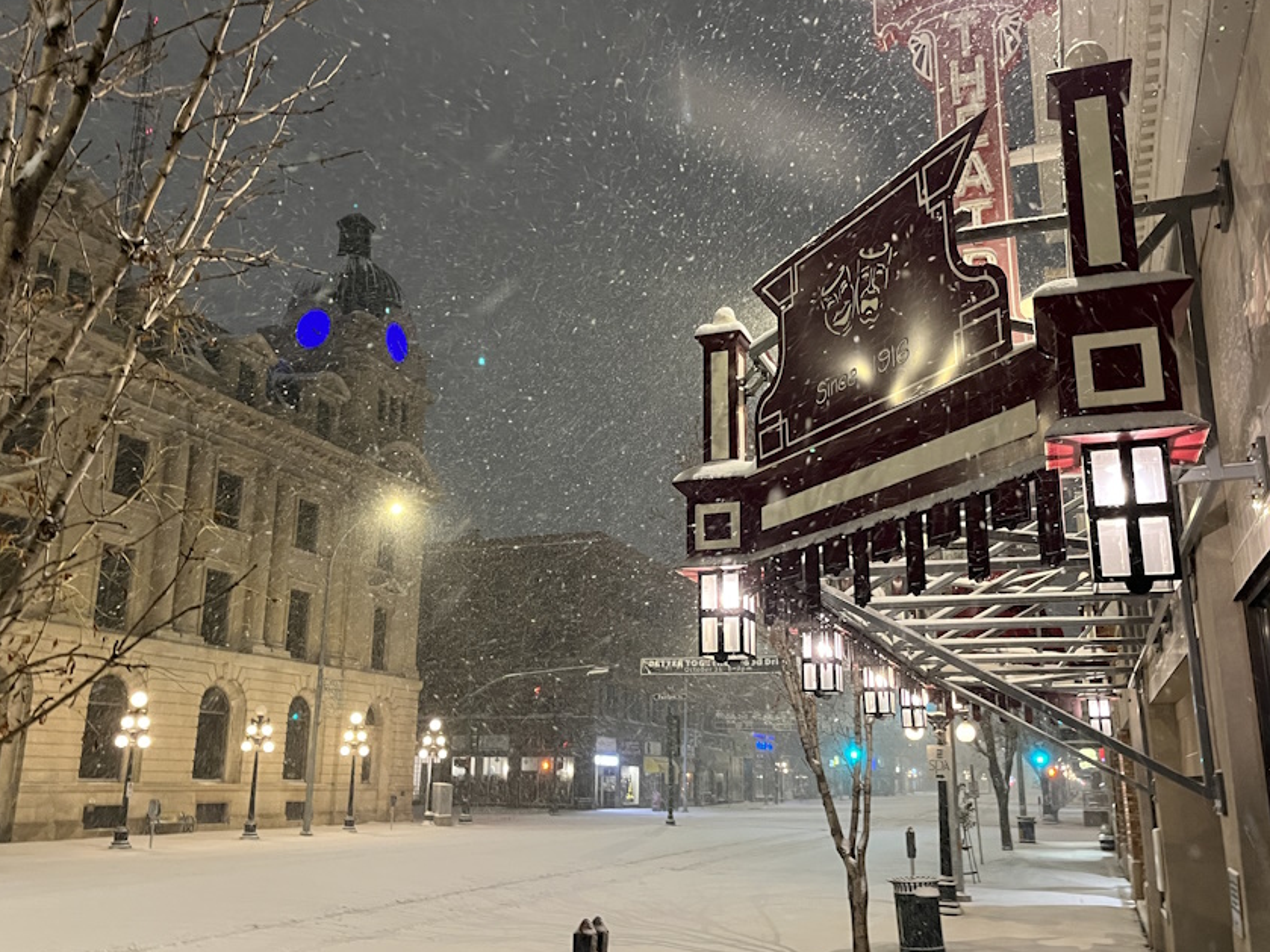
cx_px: 598
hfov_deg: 58.3
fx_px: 1137
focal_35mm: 31
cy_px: 472
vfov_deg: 45.4
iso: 500
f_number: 1.6
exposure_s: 1/40
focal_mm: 5.1
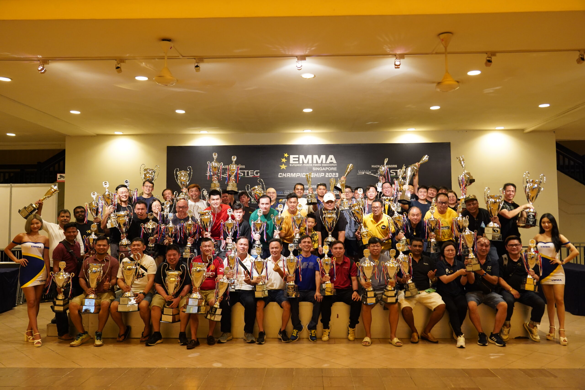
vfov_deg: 43.6
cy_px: 195
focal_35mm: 30
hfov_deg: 61.9
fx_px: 487
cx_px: 292
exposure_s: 1/30
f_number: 5
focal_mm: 30
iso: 3200
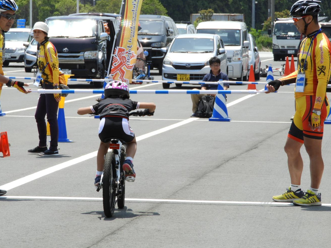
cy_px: 103
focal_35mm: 218
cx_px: 142
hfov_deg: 9.1
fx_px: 2085
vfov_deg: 6.8
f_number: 5.3
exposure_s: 1/500
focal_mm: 32.2
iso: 100
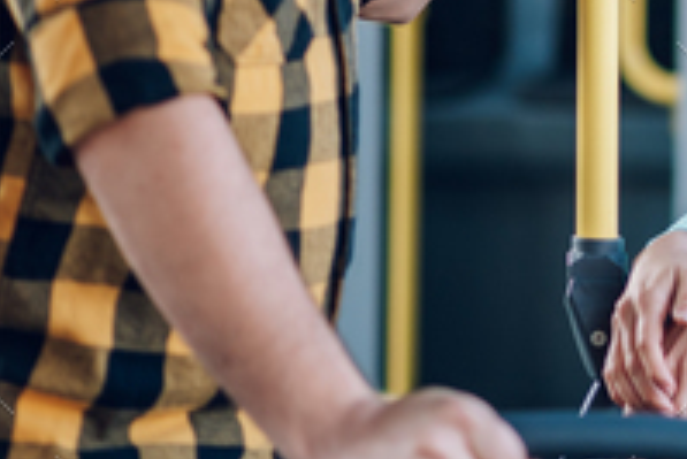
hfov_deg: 8.1
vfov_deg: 5.4
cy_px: -129
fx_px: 4812
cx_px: 846
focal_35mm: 252
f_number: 1.8
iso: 320
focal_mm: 85
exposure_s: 1/200
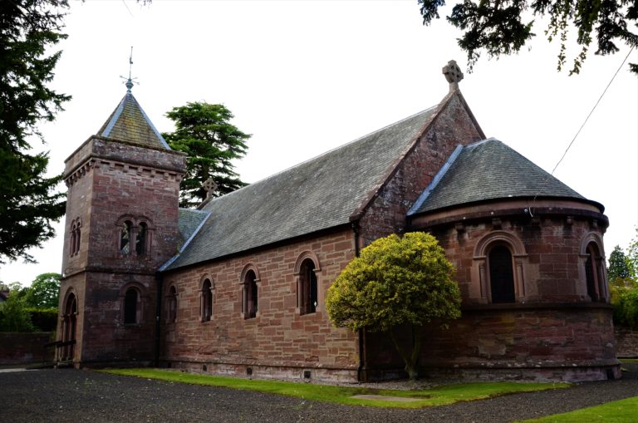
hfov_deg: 59.6
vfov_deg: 41.6
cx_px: 319
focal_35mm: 32
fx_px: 557
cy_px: 212
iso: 100
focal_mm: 21
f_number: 13
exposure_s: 1/25
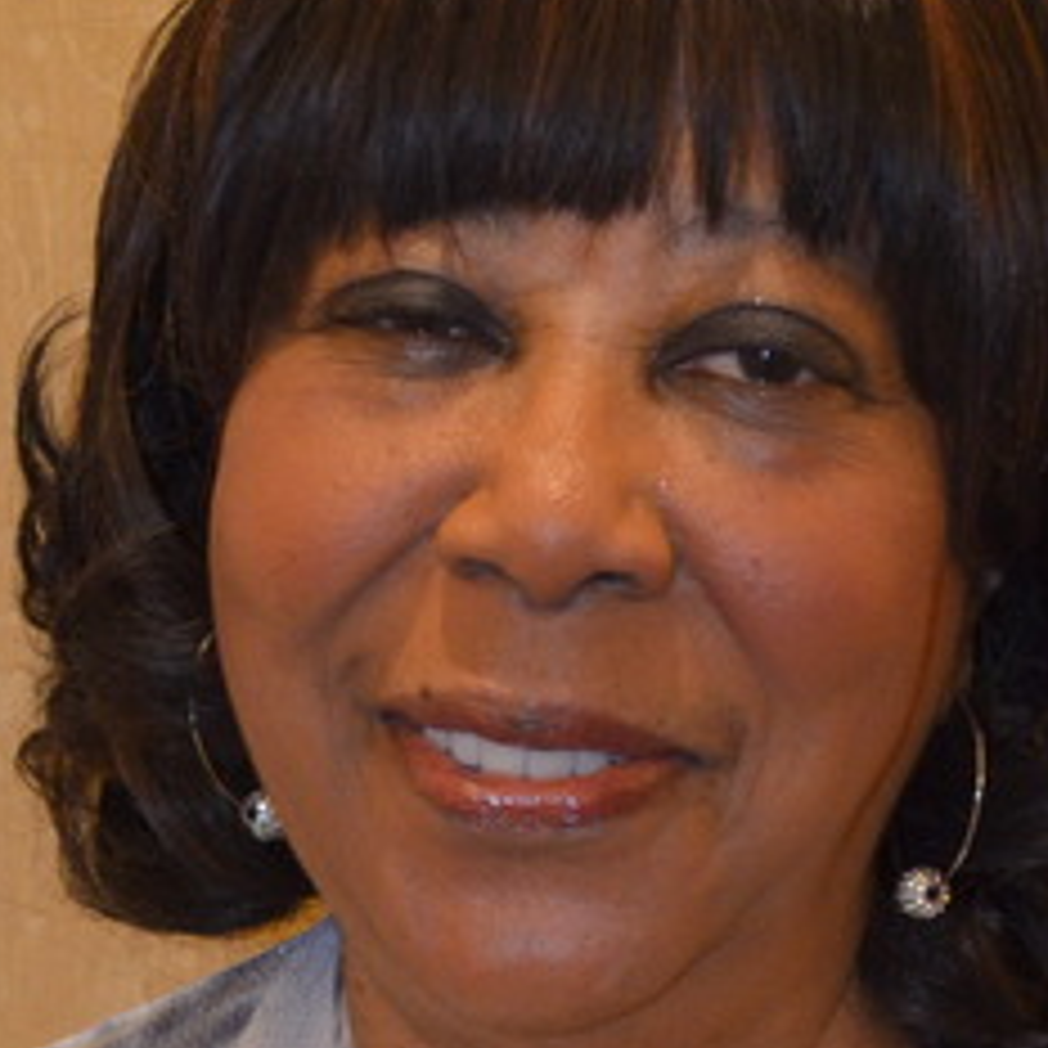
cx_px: 571
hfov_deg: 10.7
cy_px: 1527
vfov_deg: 10.4
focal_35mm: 163
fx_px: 5583
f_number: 4.8
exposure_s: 1/60
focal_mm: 32
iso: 1250
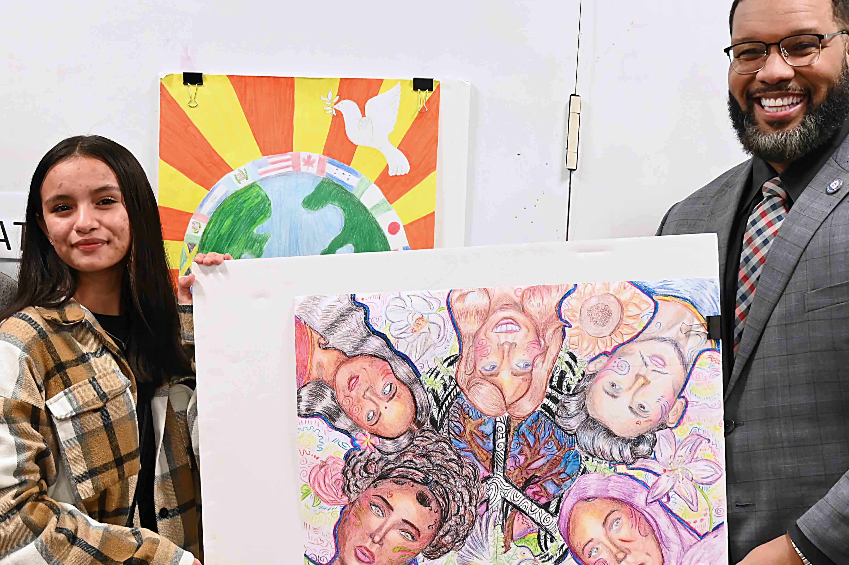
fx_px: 1532
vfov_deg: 20.7
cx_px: 363
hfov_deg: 30.9
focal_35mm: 65
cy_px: 413
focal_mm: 38
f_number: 4
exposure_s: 1/40
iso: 1400
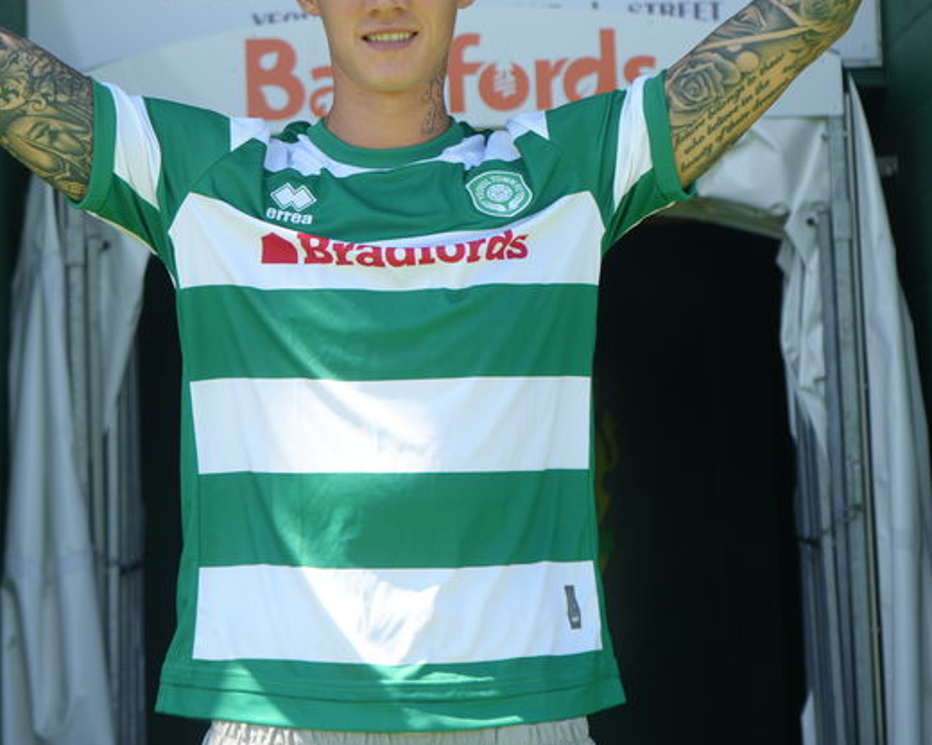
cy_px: 138
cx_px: 380
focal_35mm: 104
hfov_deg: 18.4
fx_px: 2869
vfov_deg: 14.7
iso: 100
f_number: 4.5
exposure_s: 1/250
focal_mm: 48
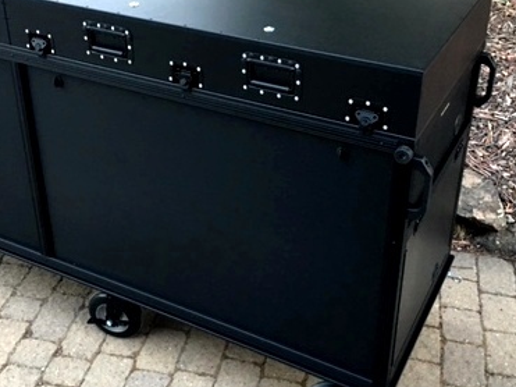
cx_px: 221
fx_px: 685
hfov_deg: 41.2
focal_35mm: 46
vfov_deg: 31.3
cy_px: 136
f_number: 2.2
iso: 100
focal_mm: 4.15
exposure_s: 1/30
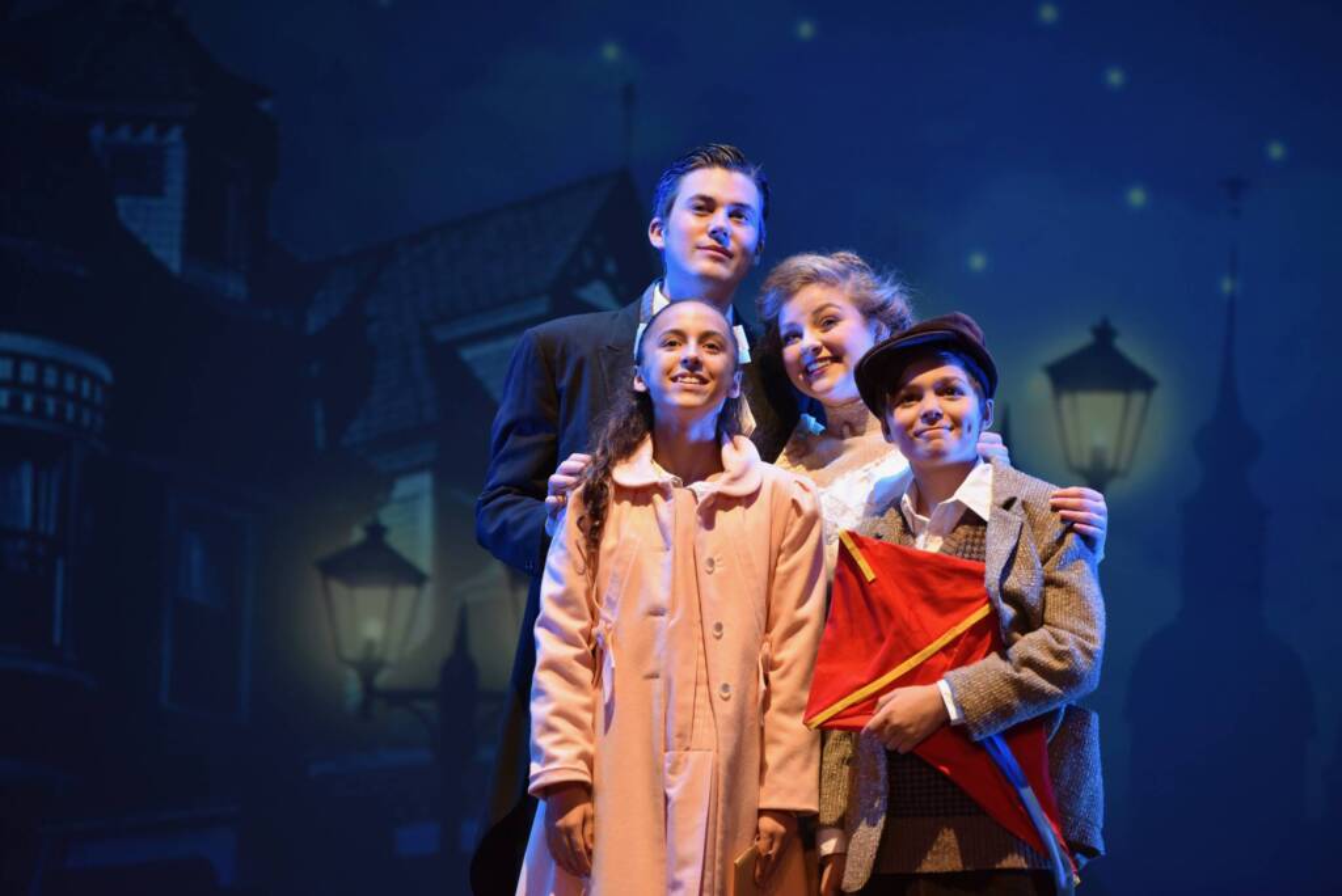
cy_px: 448
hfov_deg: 14.1
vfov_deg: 9.5
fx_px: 5408
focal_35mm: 145
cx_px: 671
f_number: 2.8
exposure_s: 1/125
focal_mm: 145
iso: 2000
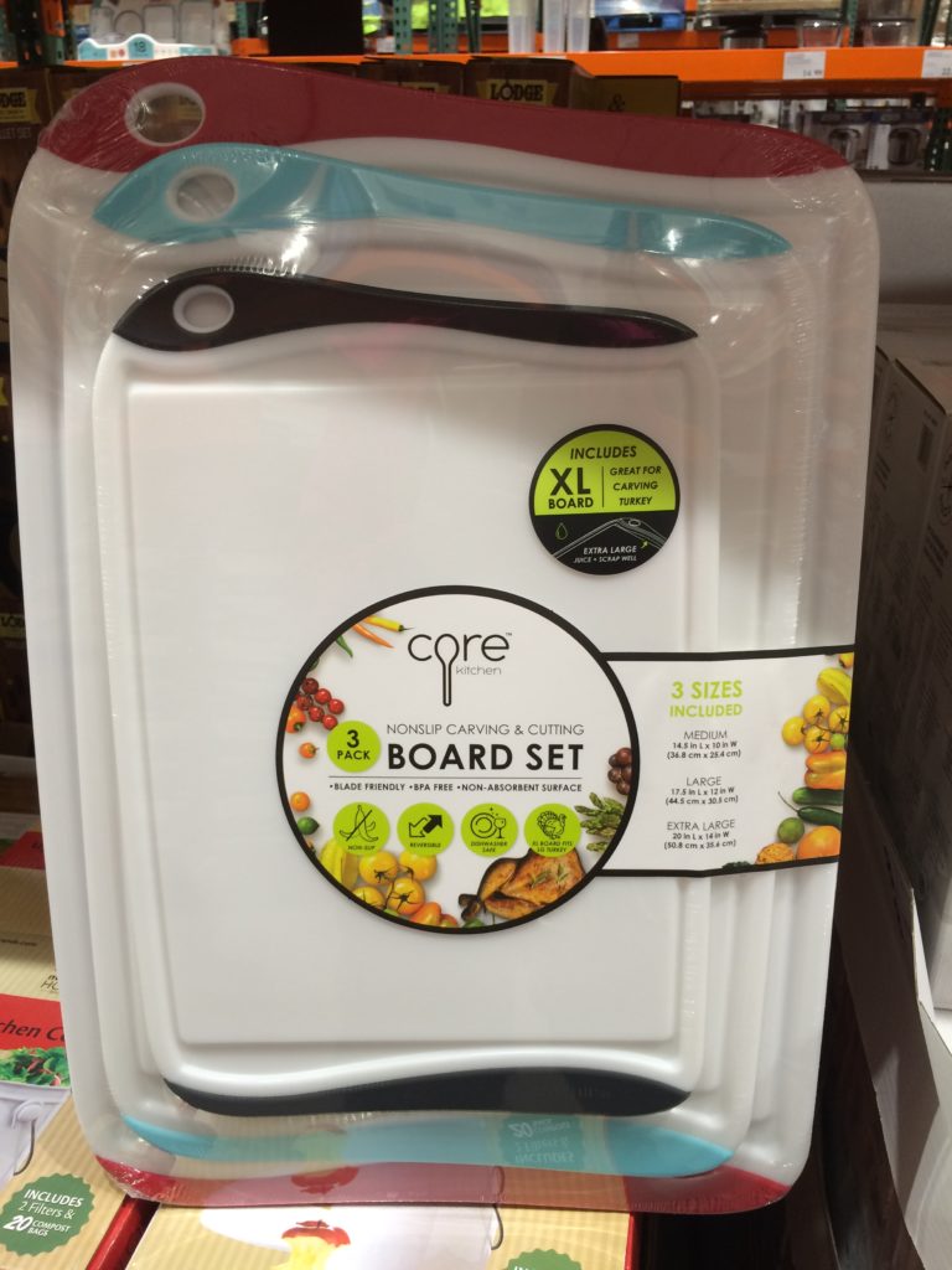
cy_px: 635
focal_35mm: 29
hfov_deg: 48.2
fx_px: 1063
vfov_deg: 61.7
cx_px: 476
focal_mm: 4.15
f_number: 2.2
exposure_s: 1/33
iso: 100
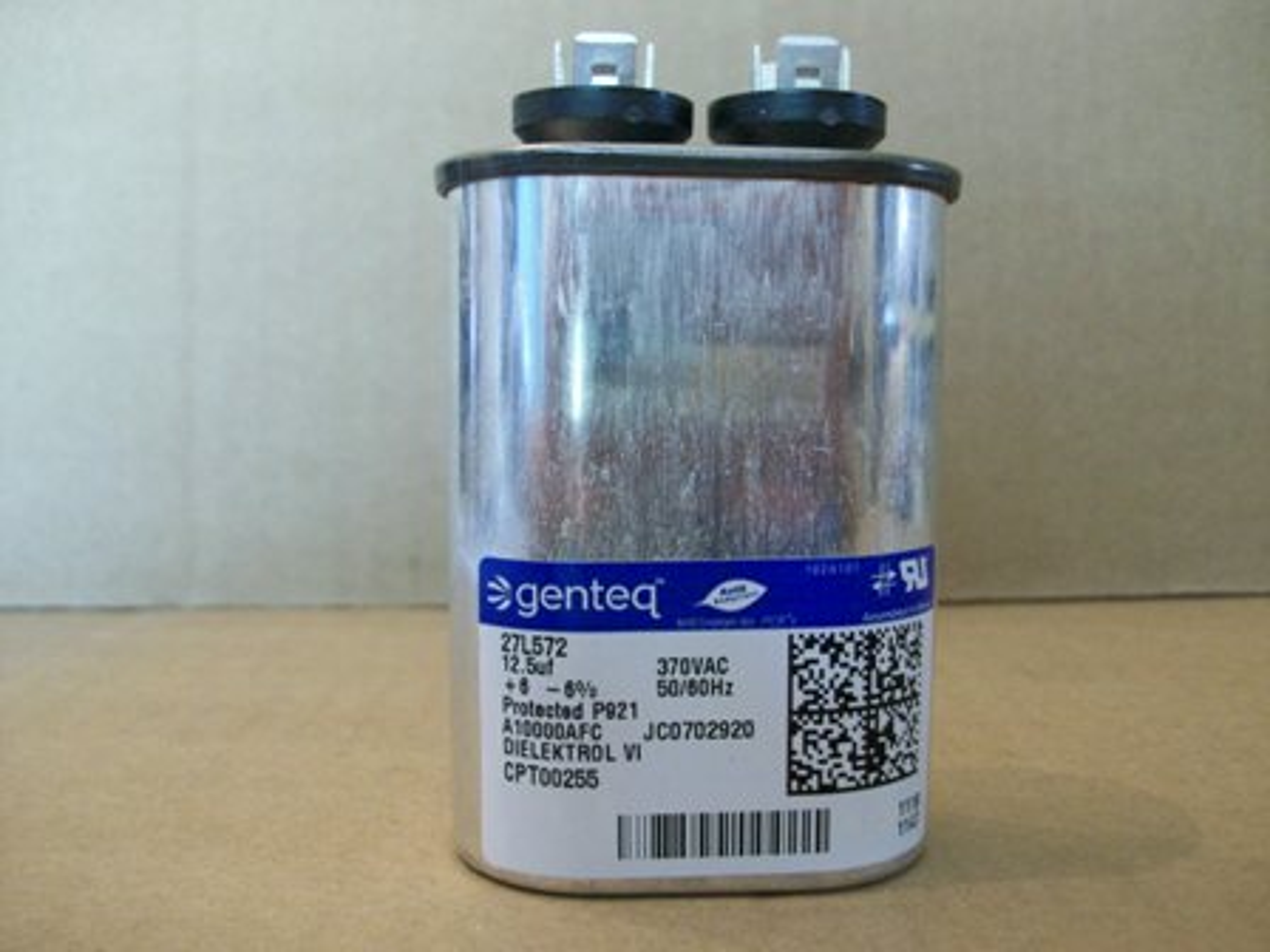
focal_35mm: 34
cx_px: 635
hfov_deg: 54.0
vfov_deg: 41.8
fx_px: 1247
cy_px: 476
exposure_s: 1/9.27
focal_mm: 5.7
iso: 160
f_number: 2.8
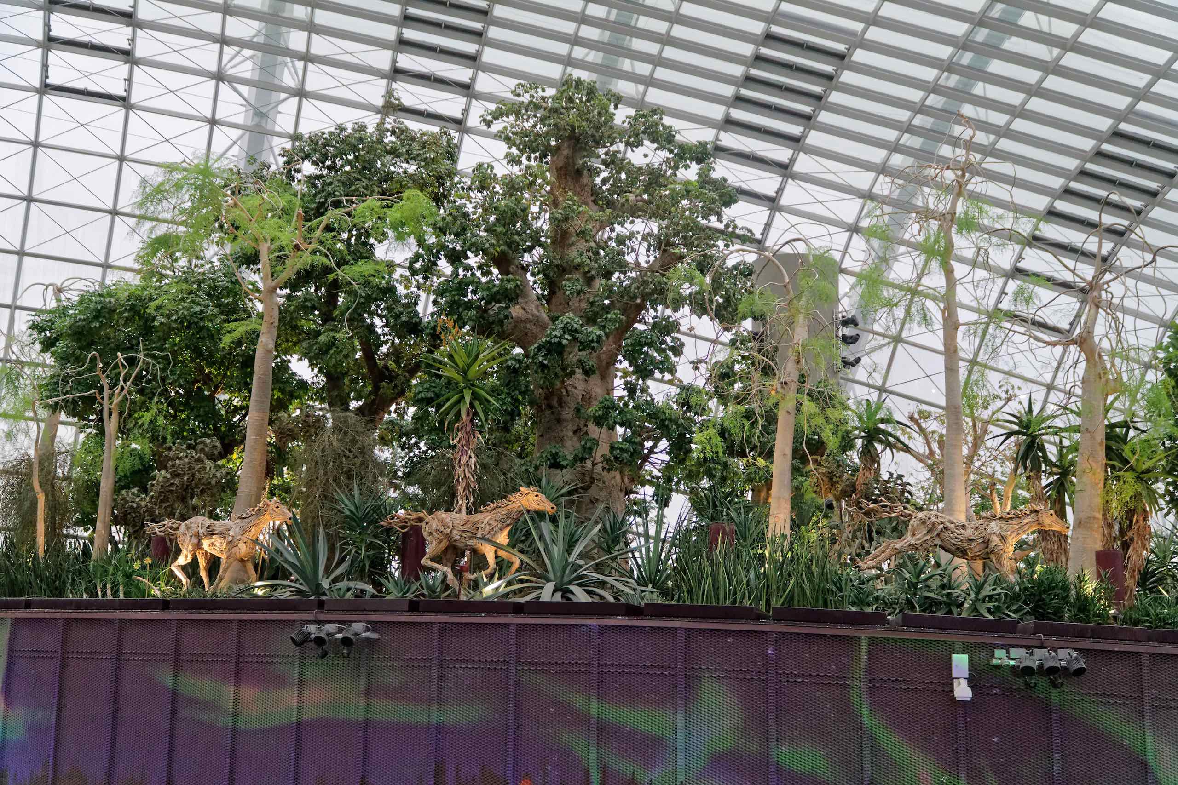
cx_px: 589
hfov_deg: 38.9
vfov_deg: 26.5
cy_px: 392
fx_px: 1669
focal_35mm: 51
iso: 2500
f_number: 4
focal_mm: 34
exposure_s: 1/125
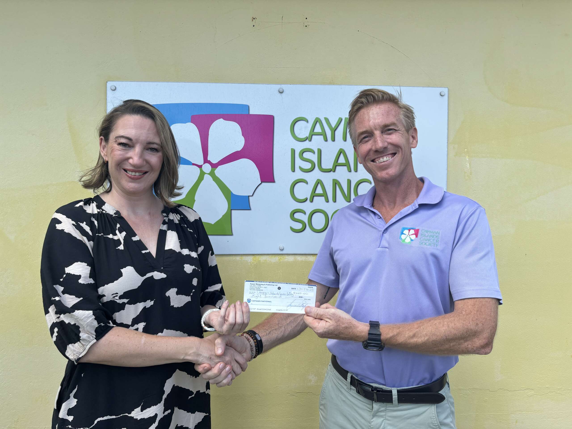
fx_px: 430
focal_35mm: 26
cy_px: 214
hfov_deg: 67.3
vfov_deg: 53.1
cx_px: 286
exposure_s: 1/1139
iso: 50
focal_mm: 5.96
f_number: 1.6
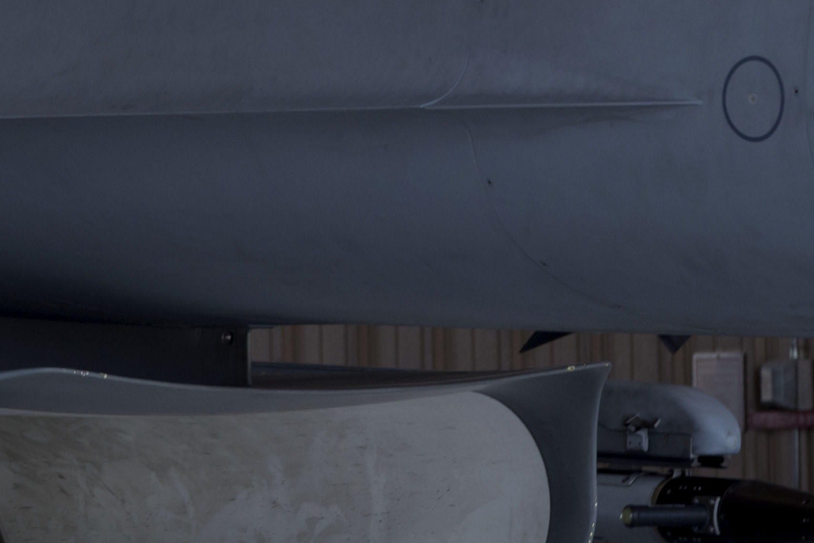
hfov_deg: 3.8
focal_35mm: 535
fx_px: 12101
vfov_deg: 2.6
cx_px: 63
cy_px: -238
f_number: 4.5
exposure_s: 1/160
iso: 140
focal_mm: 155
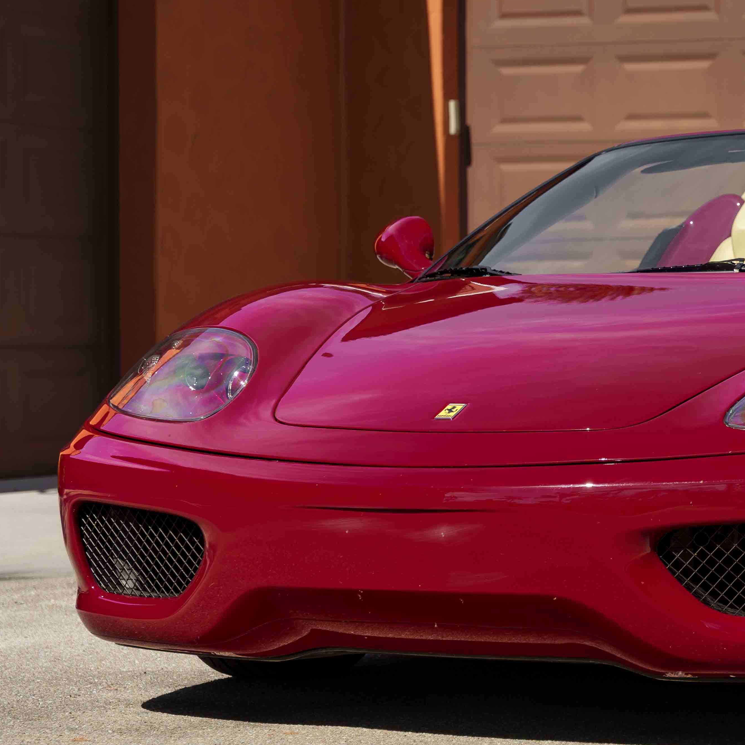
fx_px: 3247
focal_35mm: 133
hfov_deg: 12.9
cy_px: 407
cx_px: 737
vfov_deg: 13.1
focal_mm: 59.6
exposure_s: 1/640
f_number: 4
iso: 100
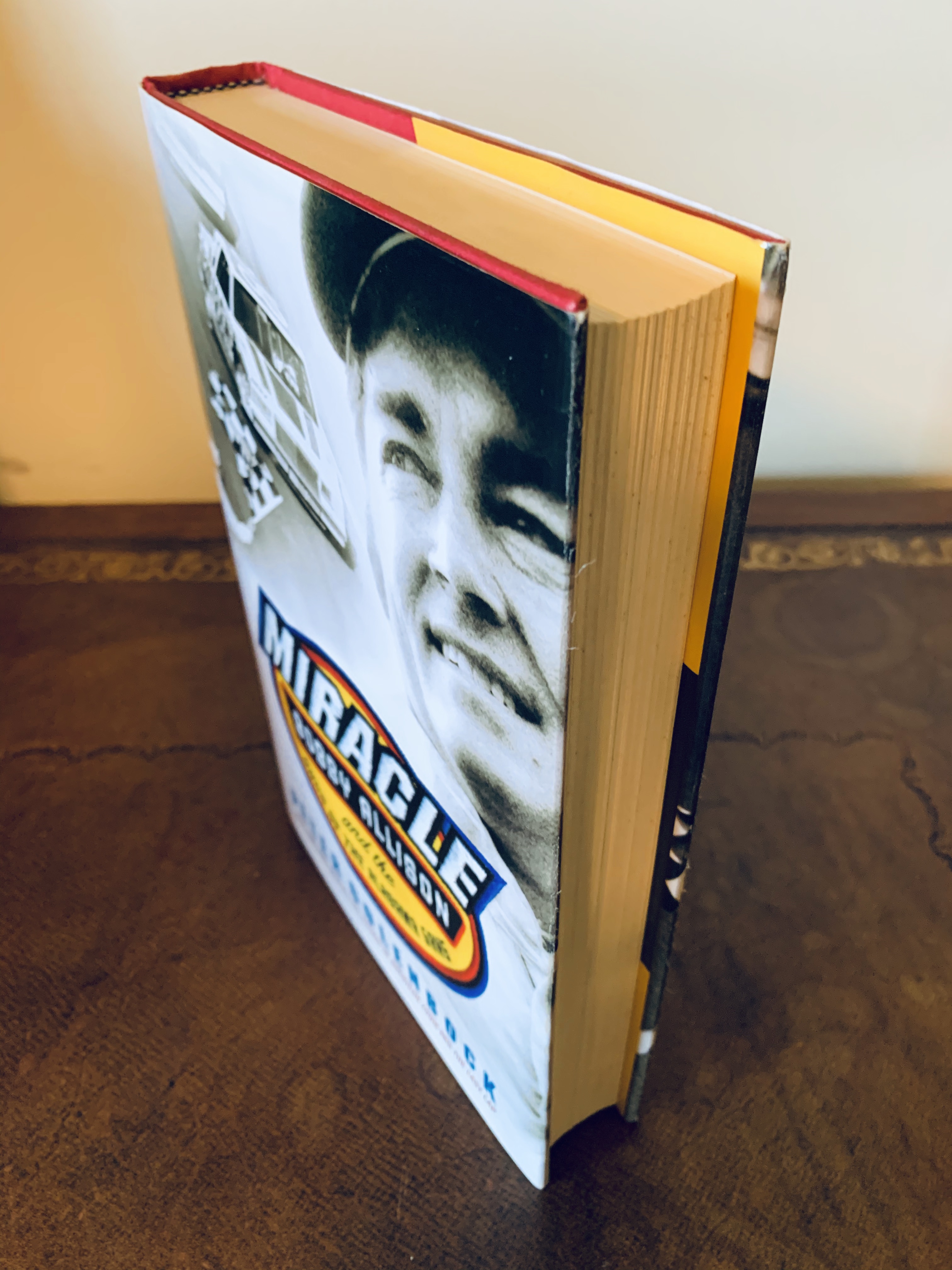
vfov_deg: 67.3
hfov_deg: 53.1
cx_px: 476
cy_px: 635
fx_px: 953
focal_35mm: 26
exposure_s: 1/60
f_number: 1.8
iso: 250
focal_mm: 4.25
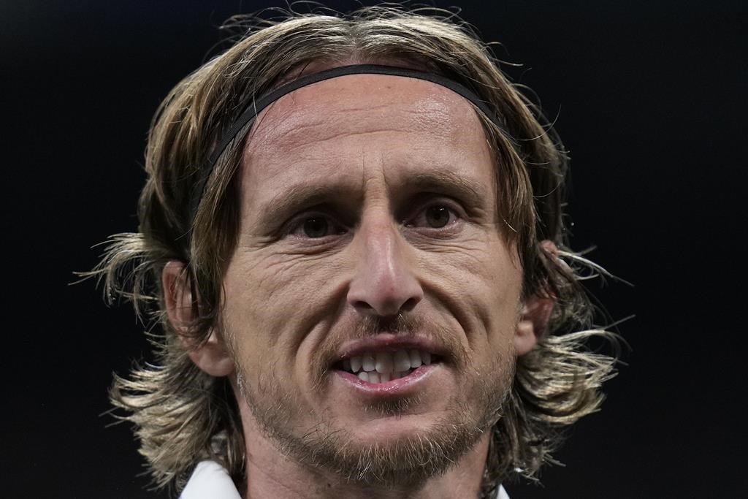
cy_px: 250
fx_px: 8312
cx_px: 374
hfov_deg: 5.2
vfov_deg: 3.4
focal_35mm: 400
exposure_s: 1/3200
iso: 2500
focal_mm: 400
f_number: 2.8
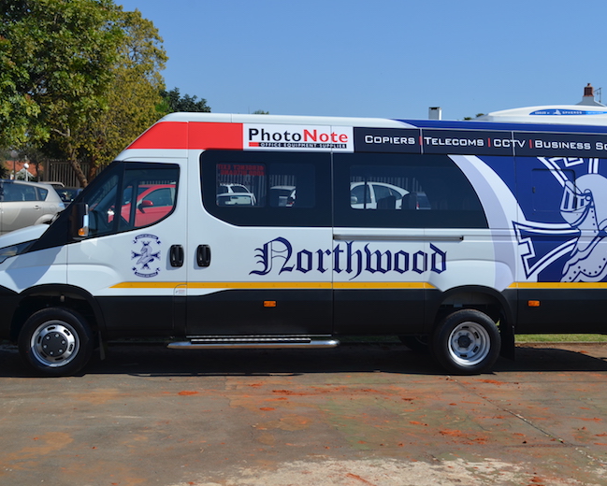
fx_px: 809
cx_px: 340
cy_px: 240
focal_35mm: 45
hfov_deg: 41.1
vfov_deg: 33.5
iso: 100
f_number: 8
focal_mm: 26
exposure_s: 1/250
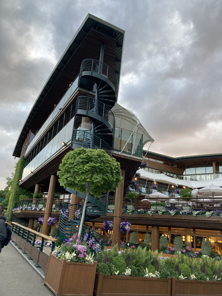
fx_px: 239
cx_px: 111
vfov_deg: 63.4
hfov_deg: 49.7
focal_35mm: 28
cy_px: 148
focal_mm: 3.99
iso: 64
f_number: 1.8
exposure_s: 1/100
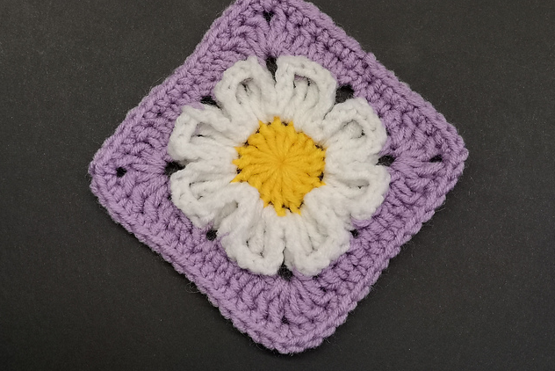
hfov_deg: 48.4
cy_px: 171
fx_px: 617
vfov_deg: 33.4
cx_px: 278
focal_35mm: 40
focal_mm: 3.95
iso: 125
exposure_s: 1/60
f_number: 1.8
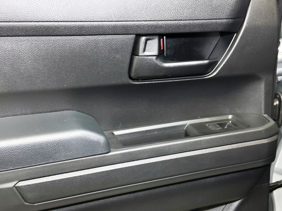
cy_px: 106
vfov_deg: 30.3
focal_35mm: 48
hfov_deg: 39.7
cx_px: 141
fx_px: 391
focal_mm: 6.86
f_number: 1.78
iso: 640
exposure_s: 1/30
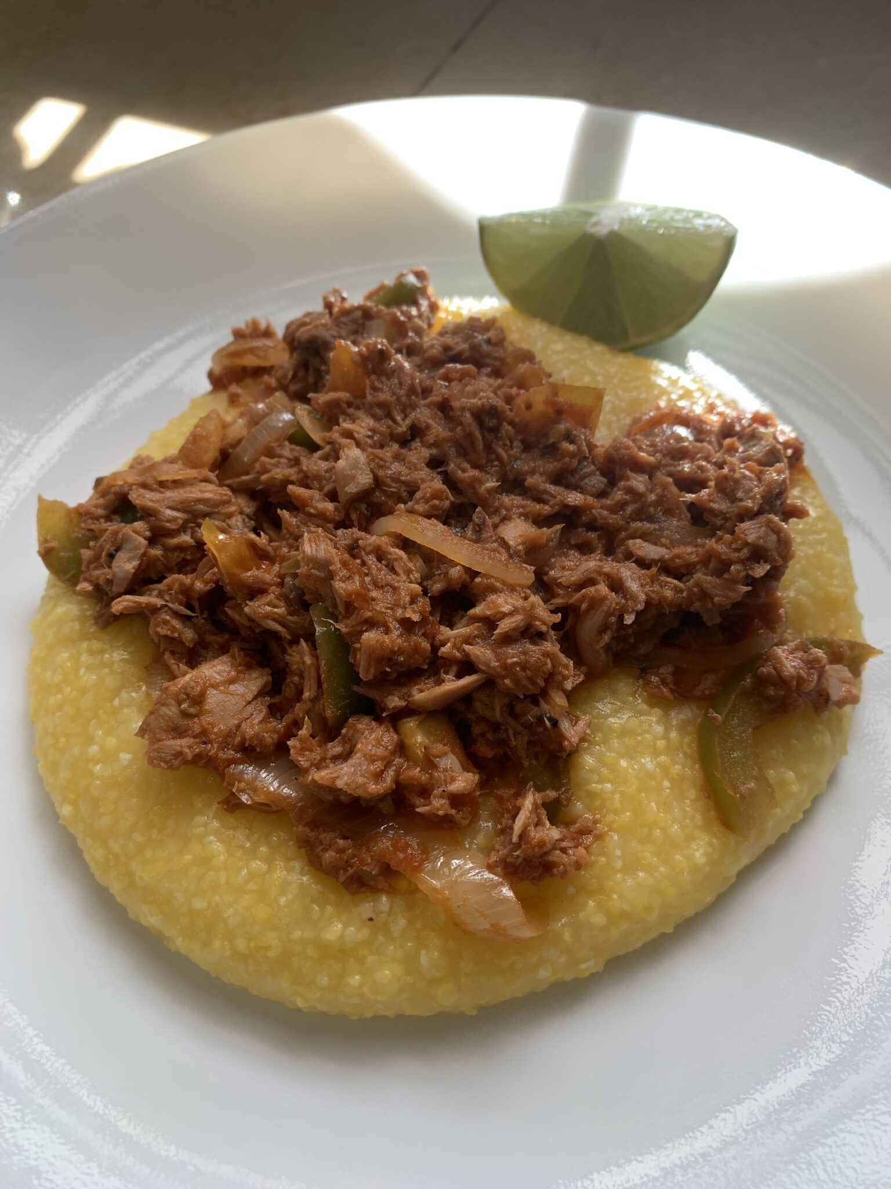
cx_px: 446
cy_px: 594
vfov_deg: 67.3
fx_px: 892
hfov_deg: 53.1
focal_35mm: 26
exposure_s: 1/121
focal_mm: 4.25
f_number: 1.8
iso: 40
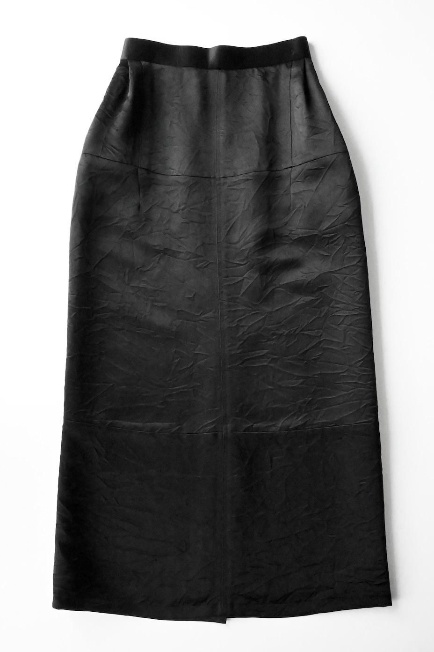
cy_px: 326
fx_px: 583
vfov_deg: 58.3
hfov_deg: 40.8
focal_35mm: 32
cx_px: 217
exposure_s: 1/400
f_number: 13
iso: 25600
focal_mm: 21.5
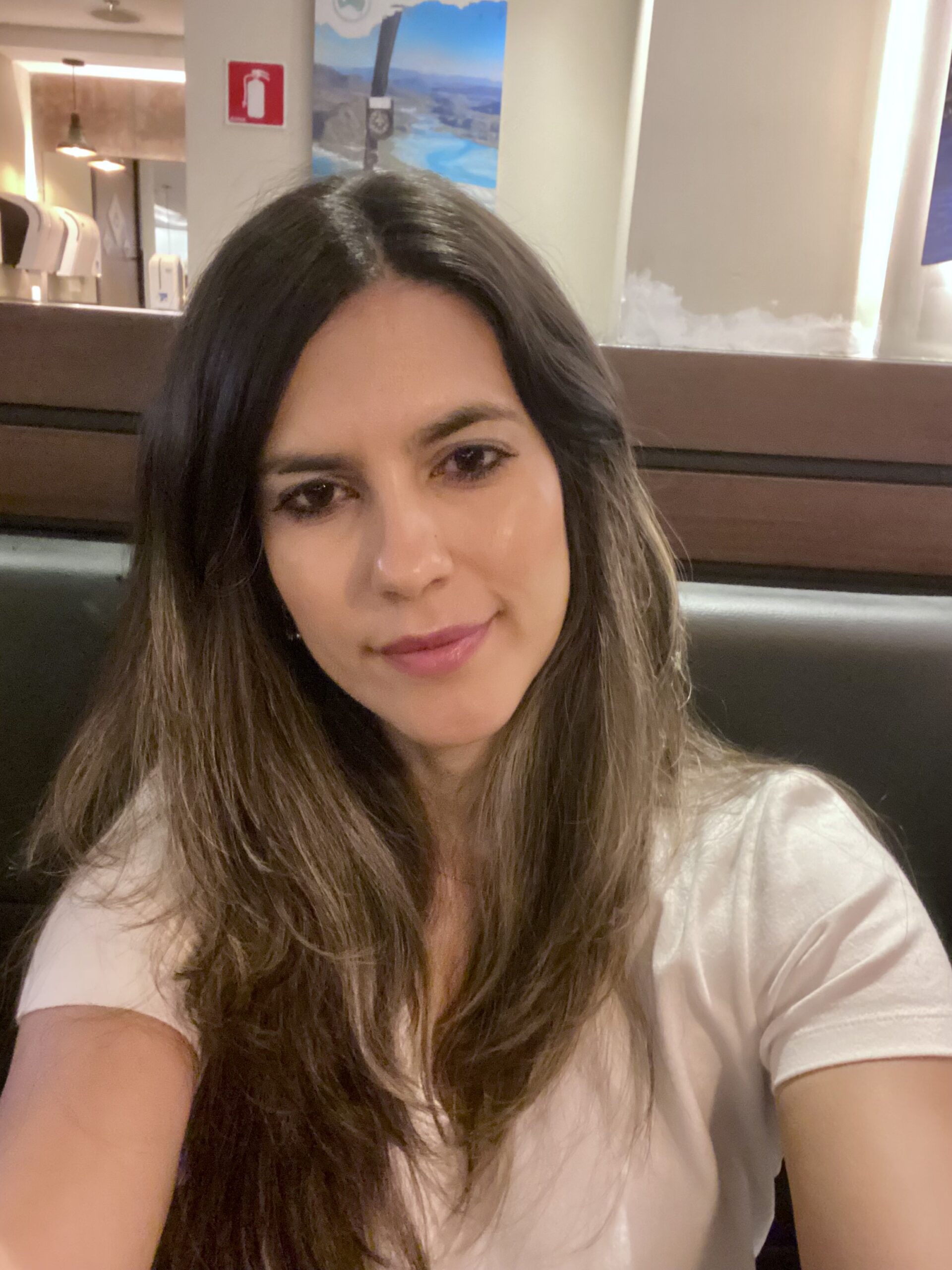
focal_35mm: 30
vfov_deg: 60.0
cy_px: 635
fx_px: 1100
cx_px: 476
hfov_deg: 46.8
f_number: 2.2
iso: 1000
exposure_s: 1/15
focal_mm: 2.71
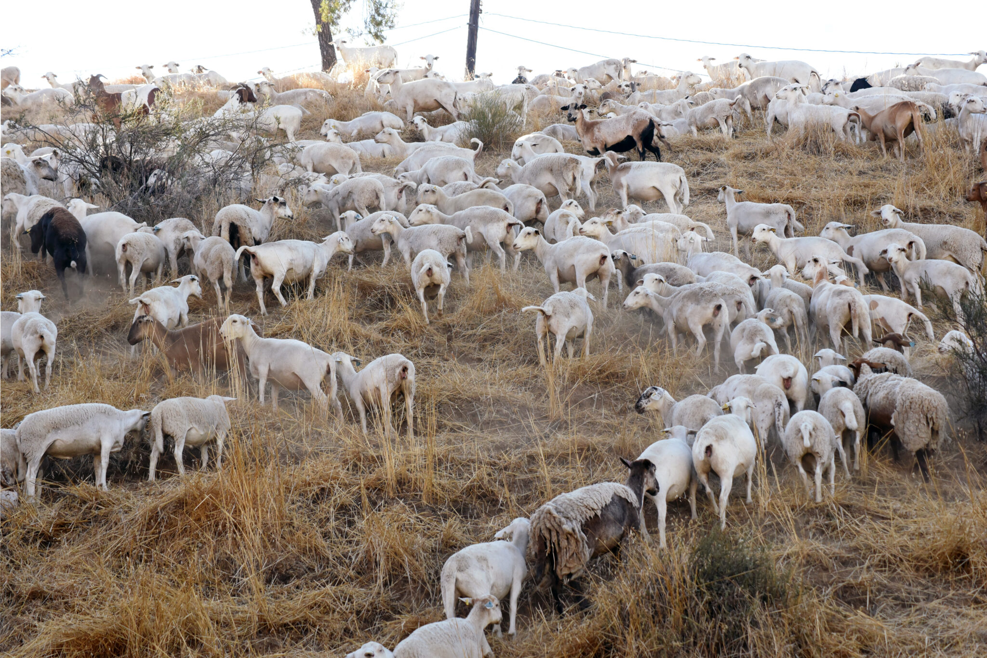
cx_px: 494
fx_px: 2742
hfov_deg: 20.4
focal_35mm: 100
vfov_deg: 13.7
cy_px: 329
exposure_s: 1/1000
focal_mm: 100
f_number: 9
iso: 2000
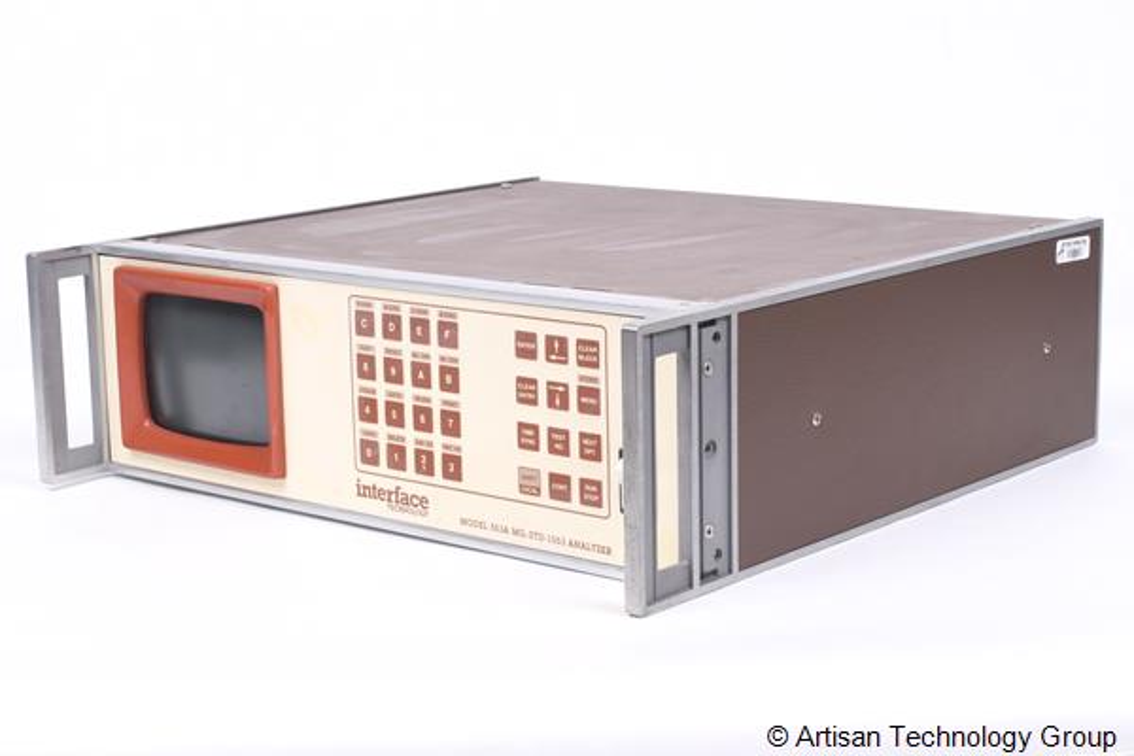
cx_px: 567
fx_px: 1606
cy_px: 378
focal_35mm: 51
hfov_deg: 38.9
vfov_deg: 26.5
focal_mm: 34
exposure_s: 1/200
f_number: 14
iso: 200
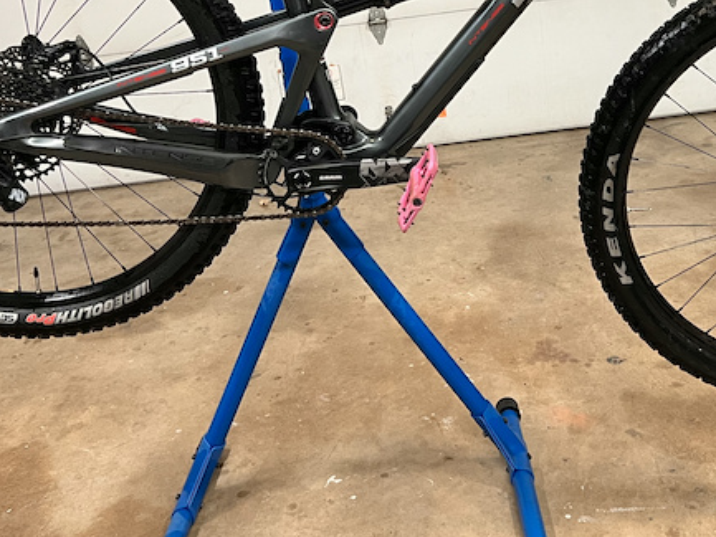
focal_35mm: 48
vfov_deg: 29.1
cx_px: 420
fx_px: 993
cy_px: 56
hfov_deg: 39.5
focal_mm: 5.7
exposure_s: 1/60
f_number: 1.5
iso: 320
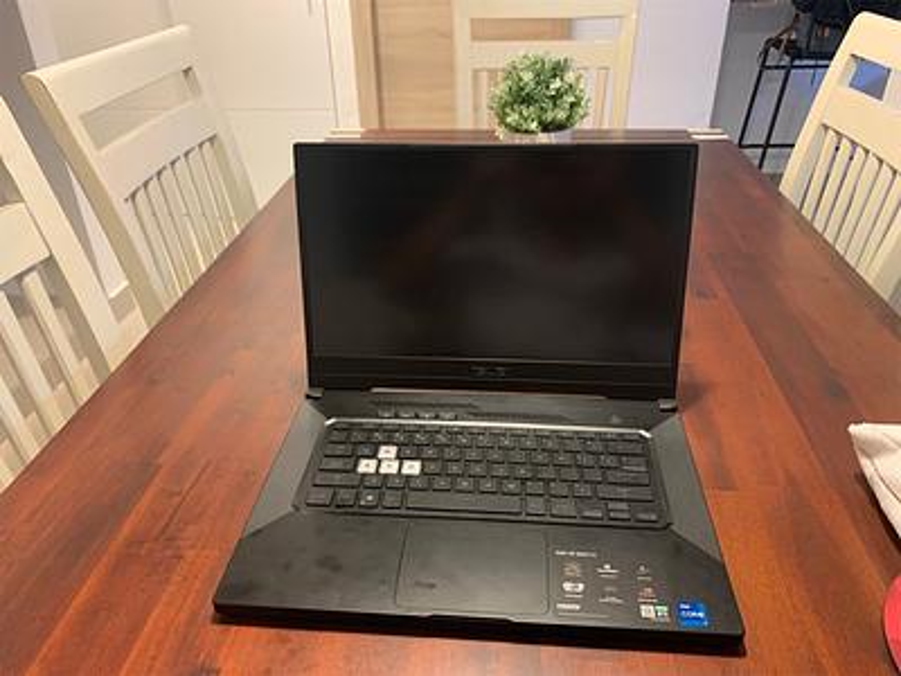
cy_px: 338
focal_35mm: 26
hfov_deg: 67.3
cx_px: 450
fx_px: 677
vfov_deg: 53.1
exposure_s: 1/40
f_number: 1.8
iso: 320
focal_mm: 4.25
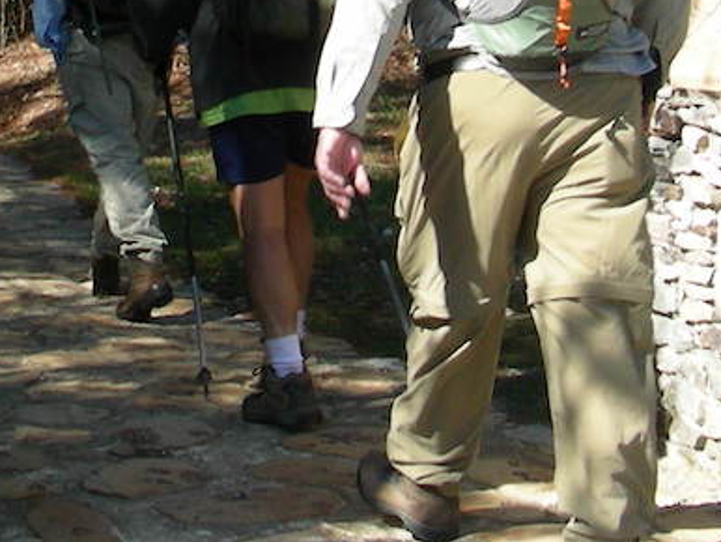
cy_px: -230
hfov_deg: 16.6
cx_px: 237
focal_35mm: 118
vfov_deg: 12.1
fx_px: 2459
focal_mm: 6.3
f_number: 4
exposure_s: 1/113
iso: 50
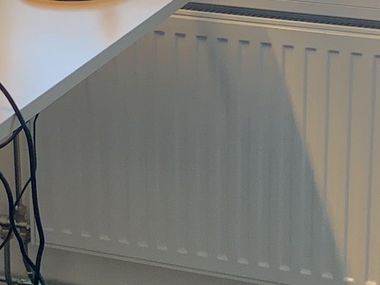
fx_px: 1614
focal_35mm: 147
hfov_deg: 13.4
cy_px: 243
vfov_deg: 10.1
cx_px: 141
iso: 100
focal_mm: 4.25
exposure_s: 1/90
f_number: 1.8
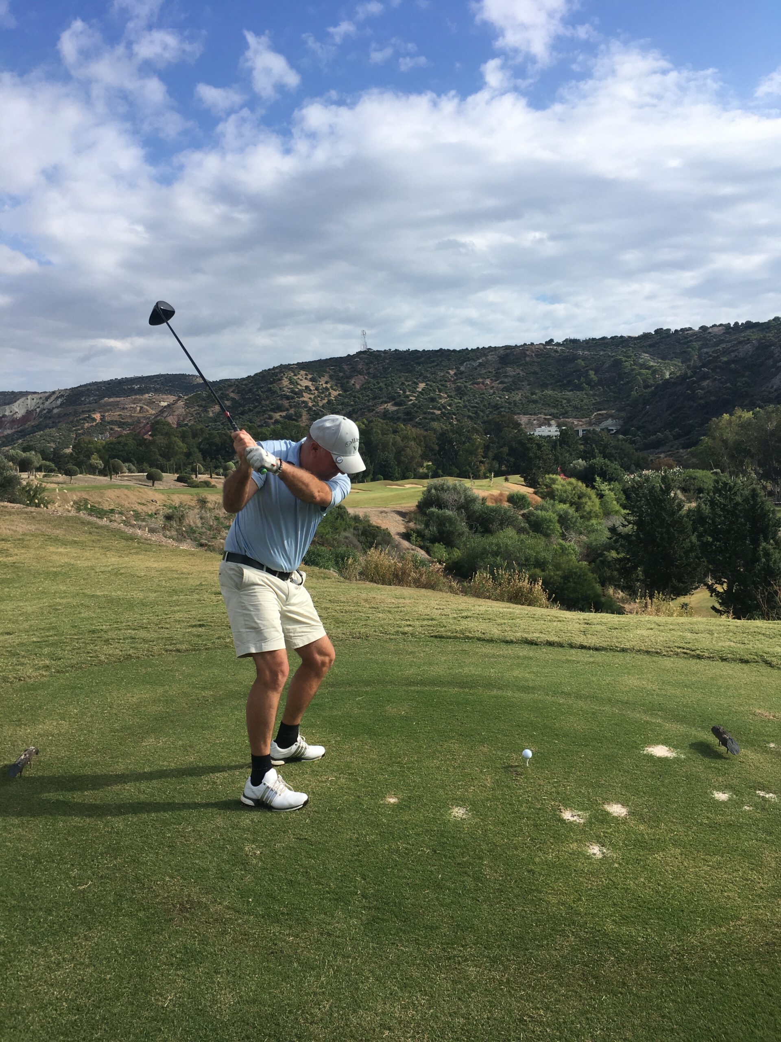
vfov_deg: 61.7
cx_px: 390
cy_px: 521
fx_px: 872
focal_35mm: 29
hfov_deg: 48.2
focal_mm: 4.15
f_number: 2.2
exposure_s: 1/1672
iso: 25
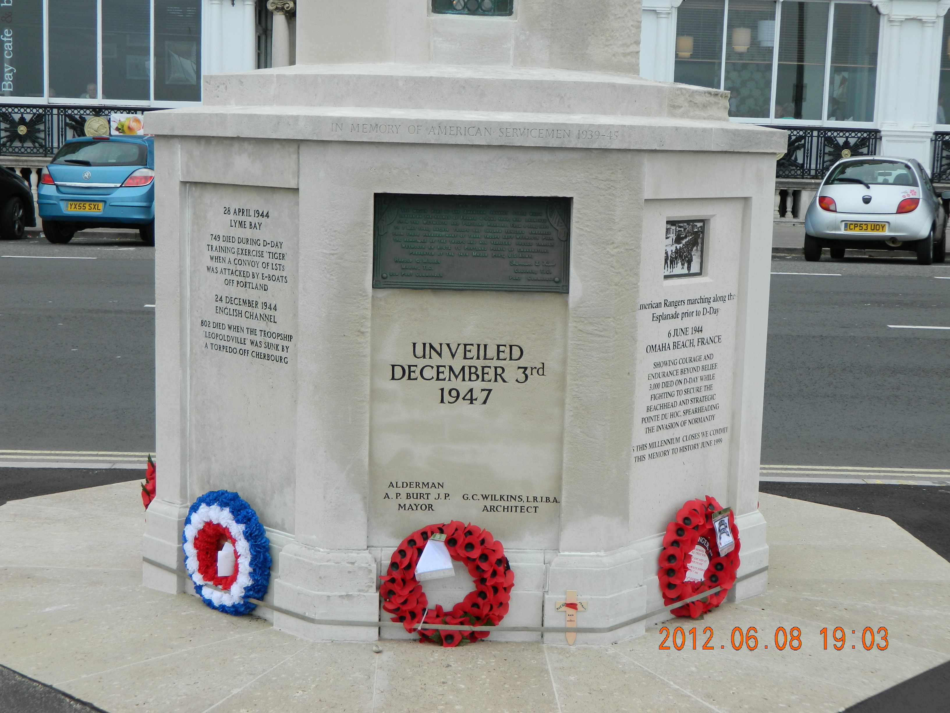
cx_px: 475
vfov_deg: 25.7
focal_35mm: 57
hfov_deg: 33.8
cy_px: 356
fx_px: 1564
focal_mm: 10.2
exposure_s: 1/80
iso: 80
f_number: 3.8
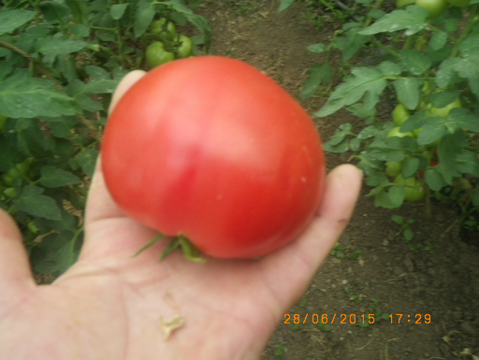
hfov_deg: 54.0
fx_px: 470
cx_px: 240
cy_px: 180
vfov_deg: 41.8
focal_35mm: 34
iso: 125
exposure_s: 1/50
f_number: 3.8
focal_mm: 6.1
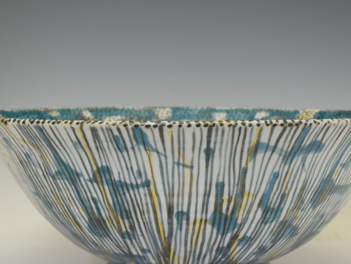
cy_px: 156
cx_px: 167
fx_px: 933
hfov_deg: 21.3
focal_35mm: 92
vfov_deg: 16.1
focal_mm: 40
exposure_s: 1/125
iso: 1600
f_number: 5.6
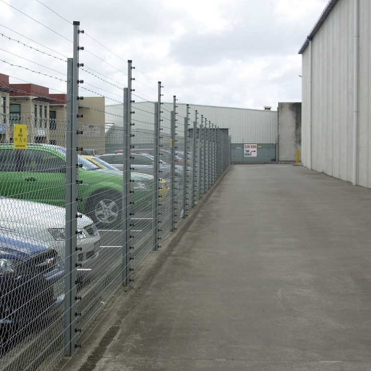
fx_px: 837
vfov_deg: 25.0
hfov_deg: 24.9
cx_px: 130
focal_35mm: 69
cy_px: 184
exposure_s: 1/745
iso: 50
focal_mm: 9.5
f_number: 3.3
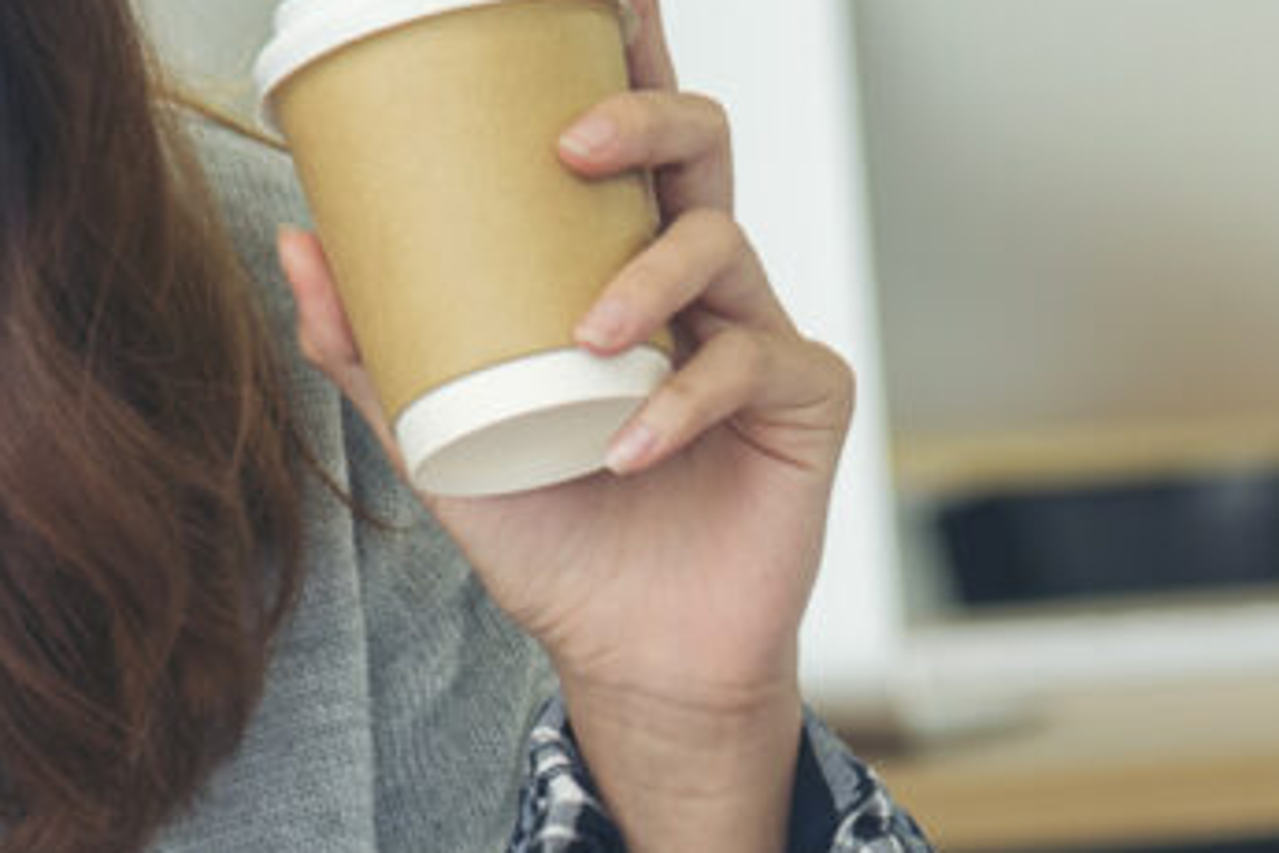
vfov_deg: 2.8
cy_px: 936
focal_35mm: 499
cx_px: 856
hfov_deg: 4.1
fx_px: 17727
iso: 200
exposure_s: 1/160
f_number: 4
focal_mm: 112
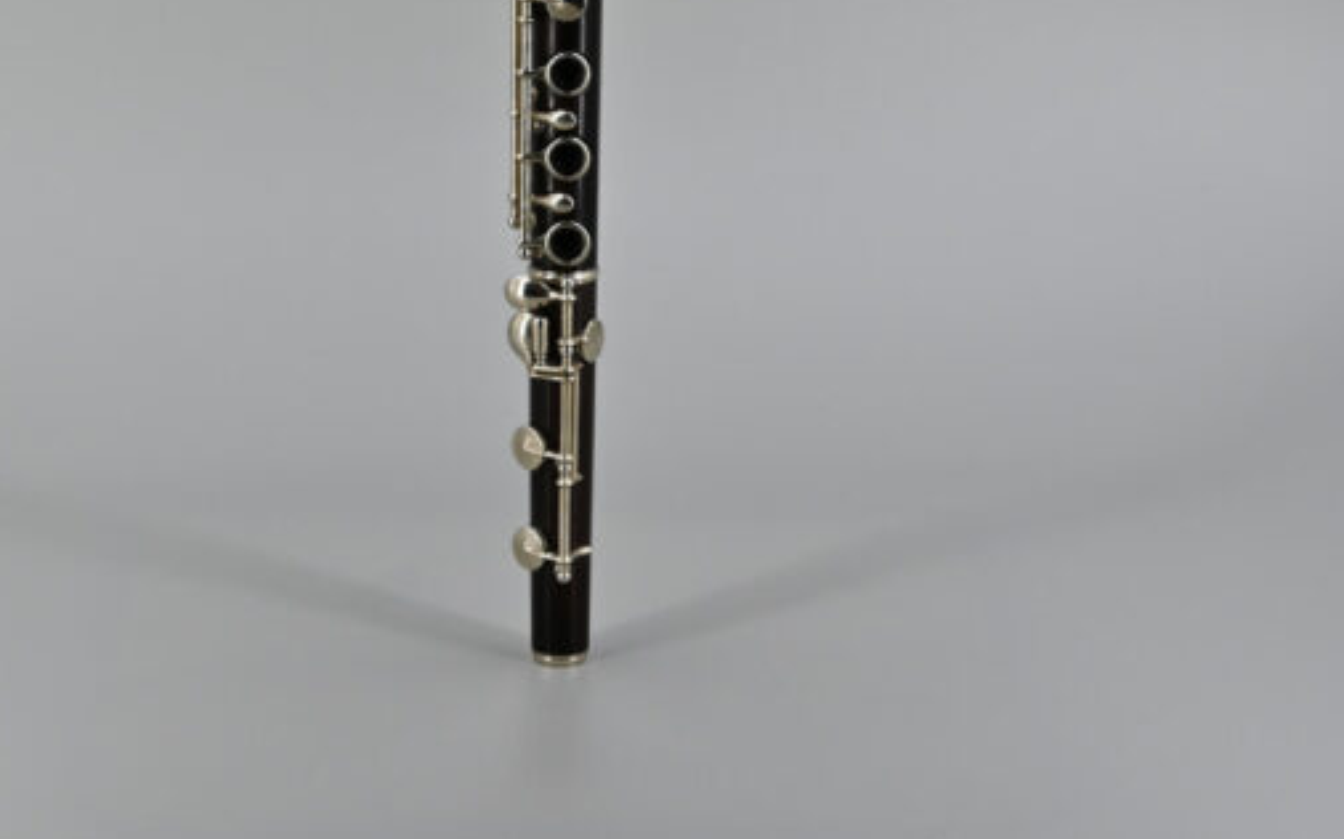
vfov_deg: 10.0
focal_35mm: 128
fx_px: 4684
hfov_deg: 16.3
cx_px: 616
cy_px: -289
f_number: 6
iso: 100
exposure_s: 1/160
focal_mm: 47
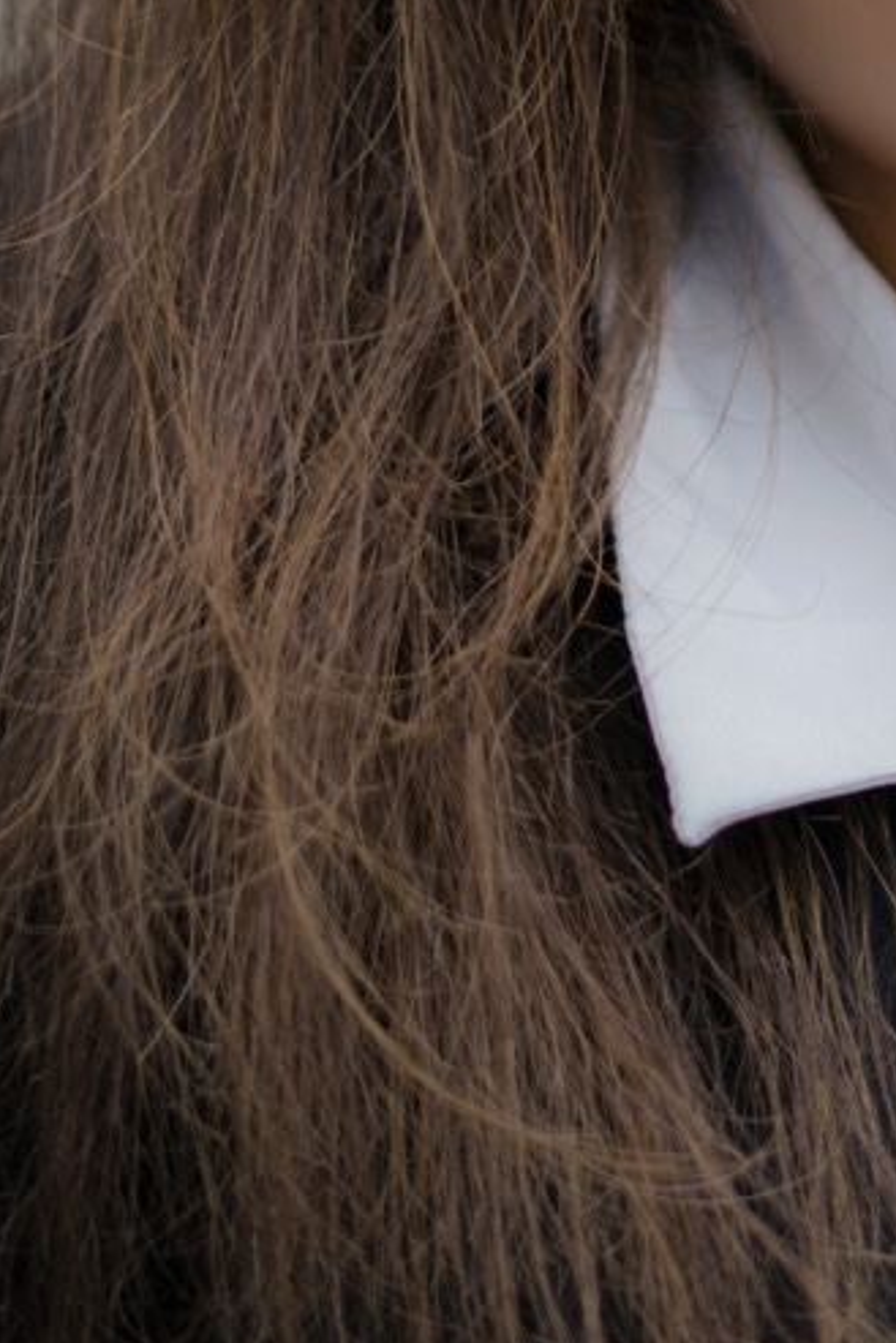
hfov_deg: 8.3
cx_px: 1070
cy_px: -351
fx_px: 6118
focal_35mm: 164
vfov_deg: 12.2
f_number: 1.8
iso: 100
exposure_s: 1/400
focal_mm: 50
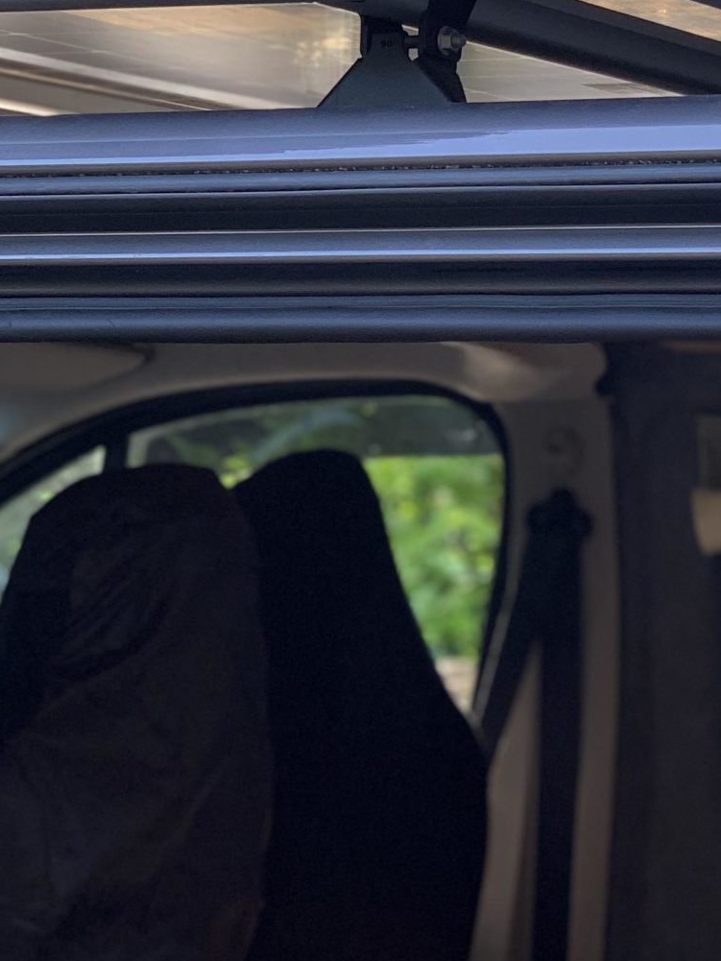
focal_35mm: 133
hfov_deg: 11.0
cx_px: 827
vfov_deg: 14.8
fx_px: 3693
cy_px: 427
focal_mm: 6
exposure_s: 1/122
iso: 40
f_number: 2.4
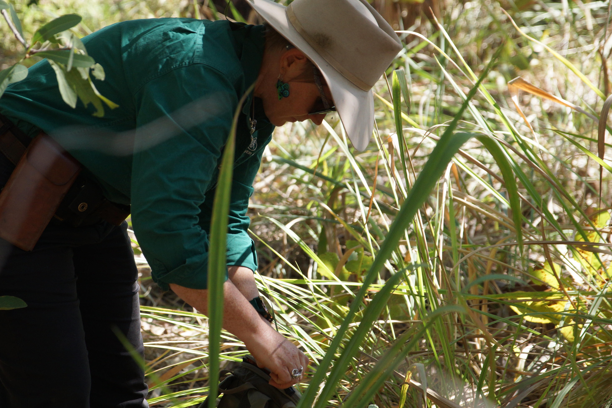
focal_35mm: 134
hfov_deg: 15.3
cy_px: 165
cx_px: 245
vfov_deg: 10.2
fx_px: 2278
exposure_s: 1/500
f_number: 4
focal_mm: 70
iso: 400
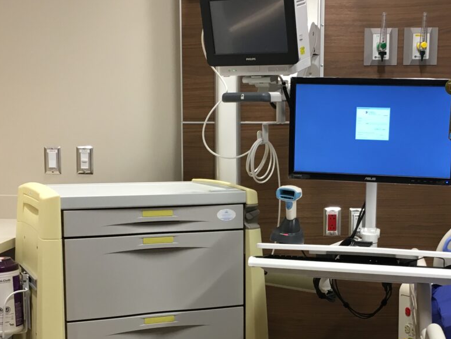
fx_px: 795
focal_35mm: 61
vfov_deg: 23.8
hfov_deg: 31.6
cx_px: 253
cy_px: 242
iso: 50
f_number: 2.2
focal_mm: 4.15
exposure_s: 1/30
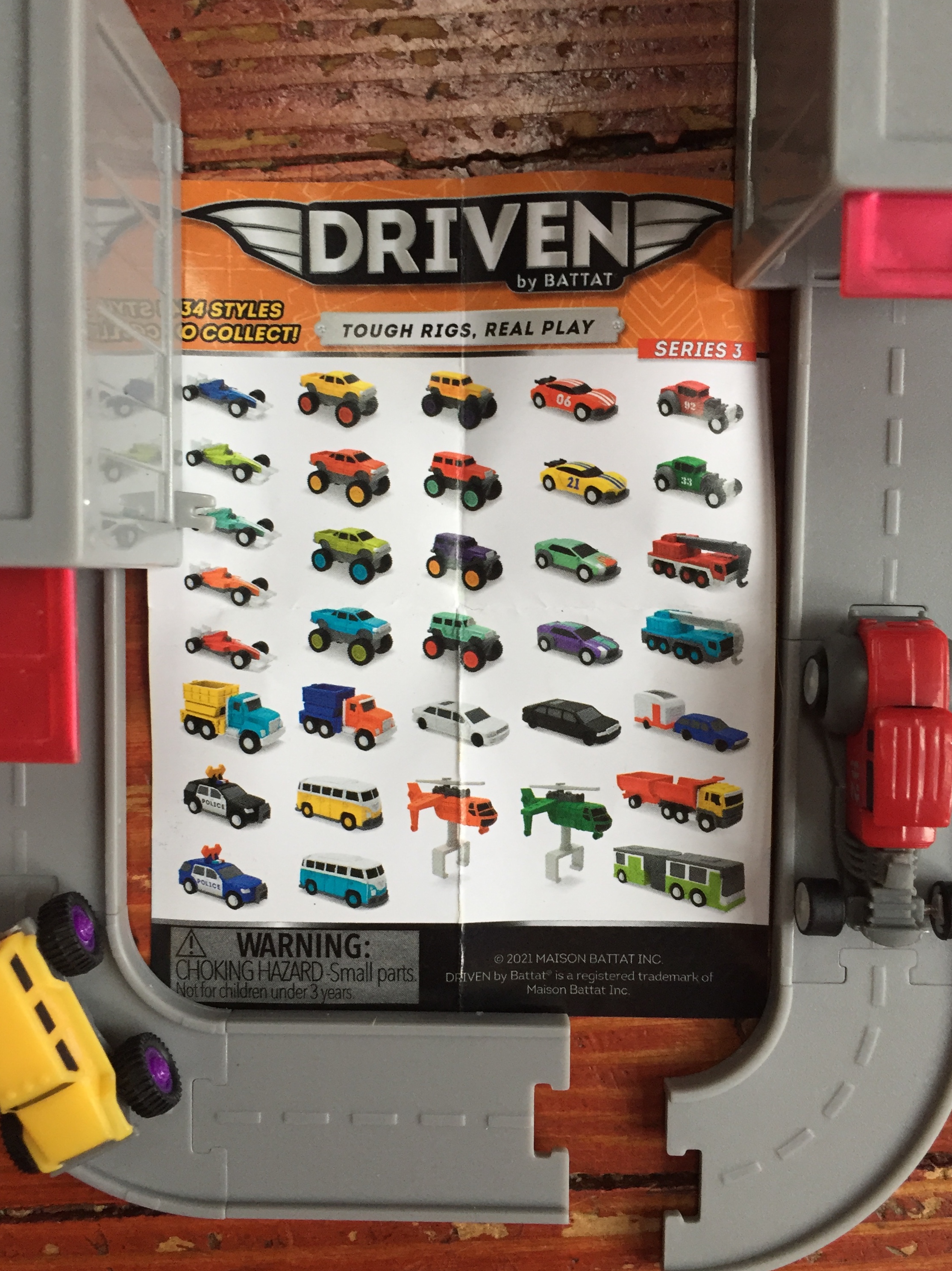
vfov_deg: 58.4
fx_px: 1137
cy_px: 619
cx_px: 451
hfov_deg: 45.4
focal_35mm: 31
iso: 100
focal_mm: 4.15
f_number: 2.2
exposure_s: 1/30
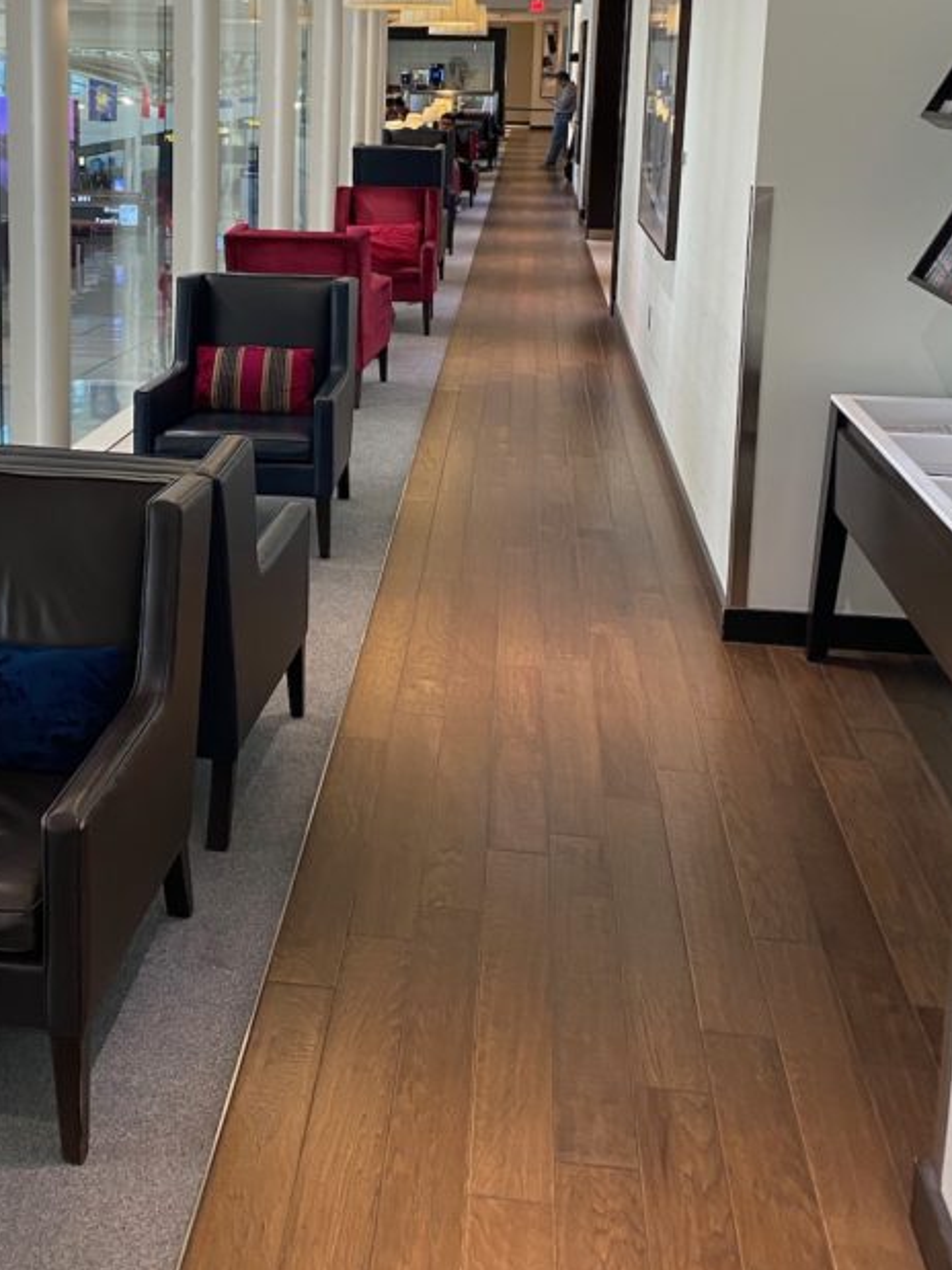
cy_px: 326
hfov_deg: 33.1
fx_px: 1577
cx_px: 281
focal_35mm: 43
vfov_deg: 42.6
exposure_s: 1/60
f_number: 1.8
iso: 100
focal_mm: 4.25
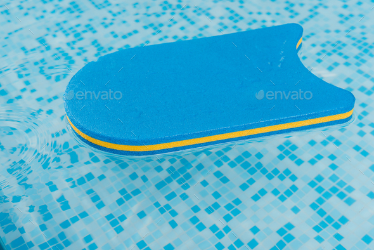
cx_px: 187
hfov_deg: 41.1
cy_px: 125
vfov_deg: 28.1
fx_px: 499
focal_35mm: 48
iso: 80
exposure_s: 1/160
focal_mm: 48
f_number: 5.6
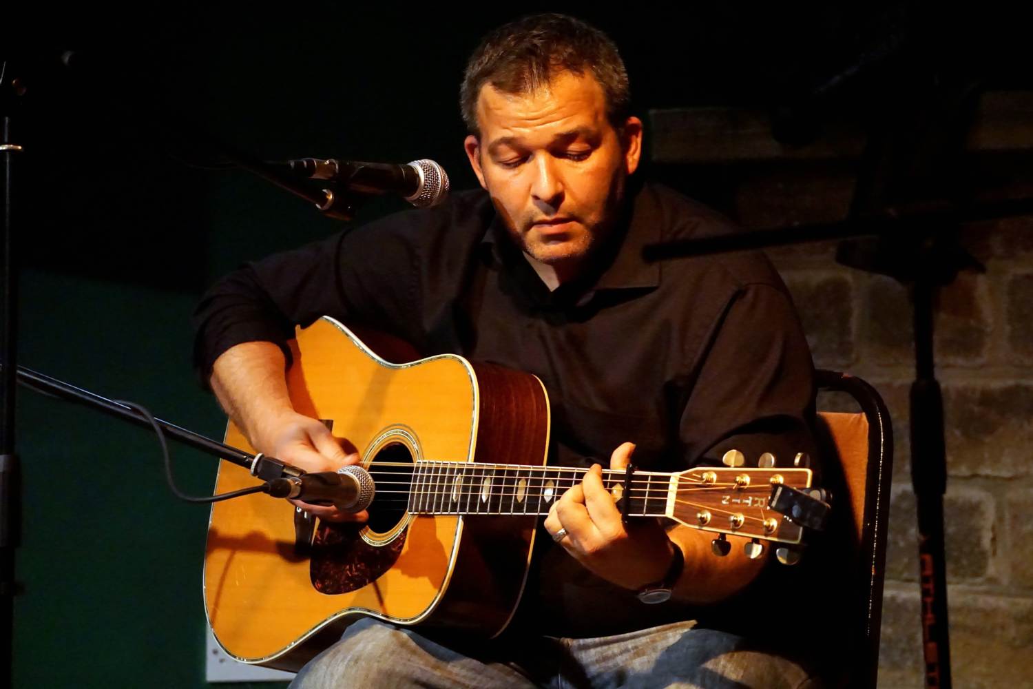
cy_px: 344
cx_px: 516
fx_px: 4089
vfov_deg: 9.6
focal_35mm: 142
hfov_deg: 14.4
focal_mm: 95
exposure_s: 1/80
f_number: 5.6
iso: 5000
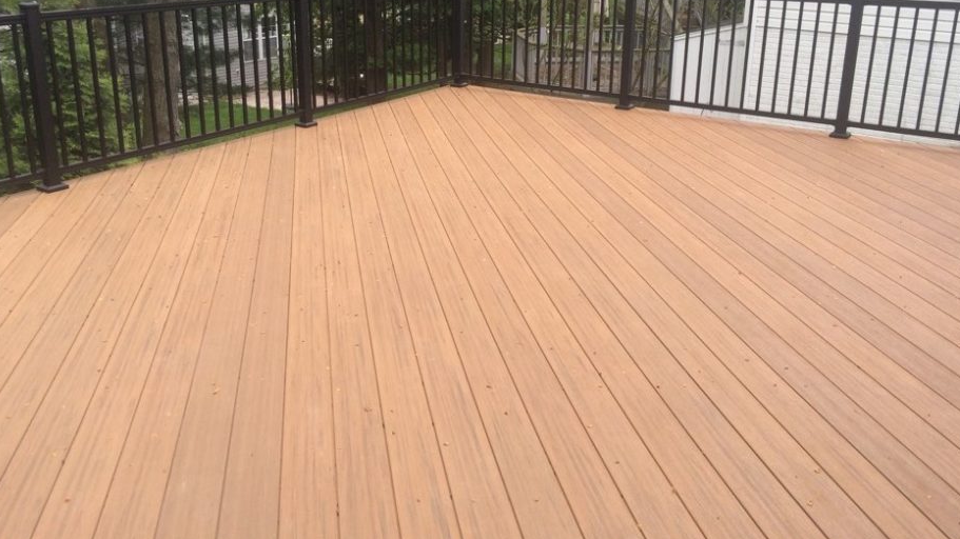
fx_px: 865
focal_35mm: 34
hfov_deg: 58.0
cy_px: 163
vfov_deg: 34.2
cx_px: 495
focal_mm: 4.15
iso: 32
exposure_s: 1/707
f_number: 2.2
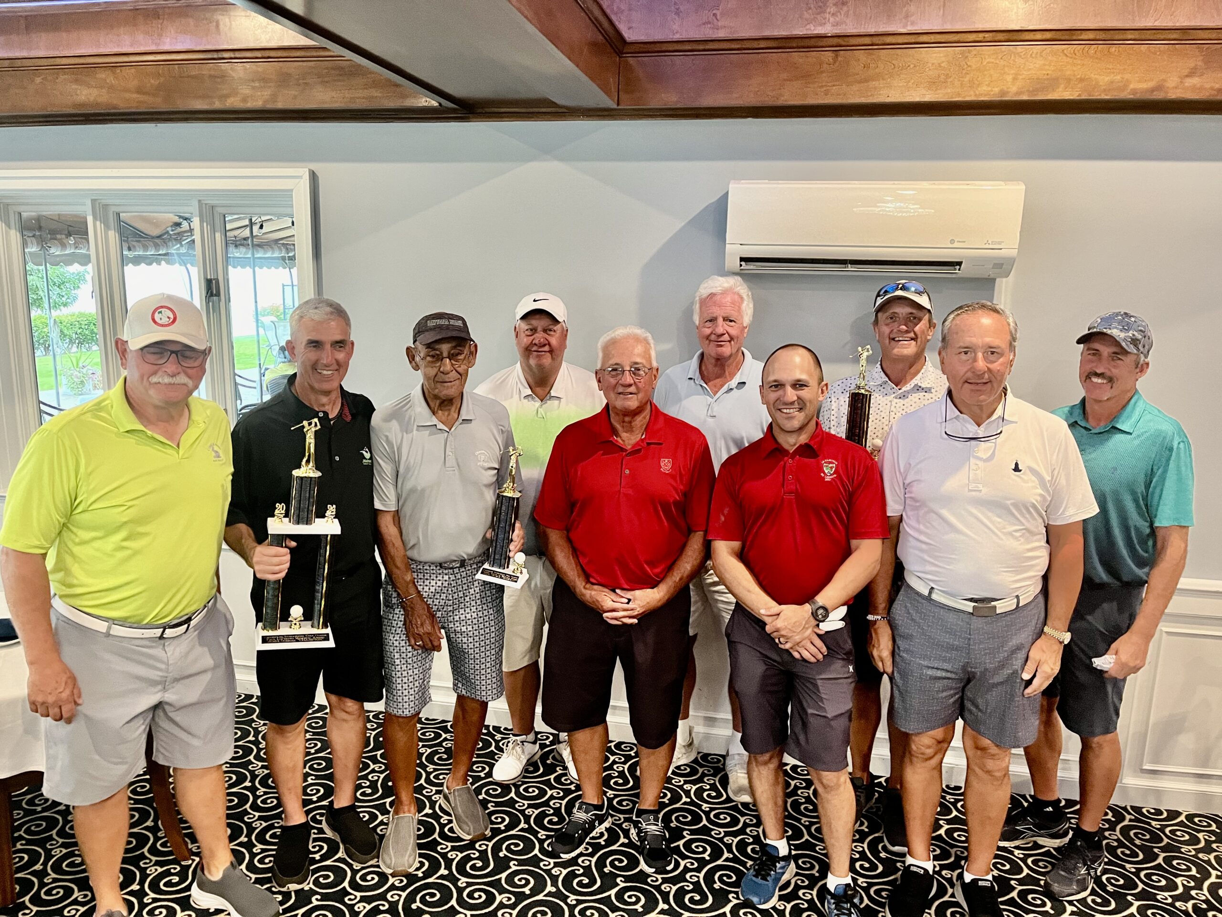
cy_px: 458
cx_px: 611
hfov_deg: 67.3
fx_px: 918
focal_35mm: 26
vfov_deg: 53.1
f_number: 1.6
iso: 400
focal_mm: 5.1
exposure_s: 1/40
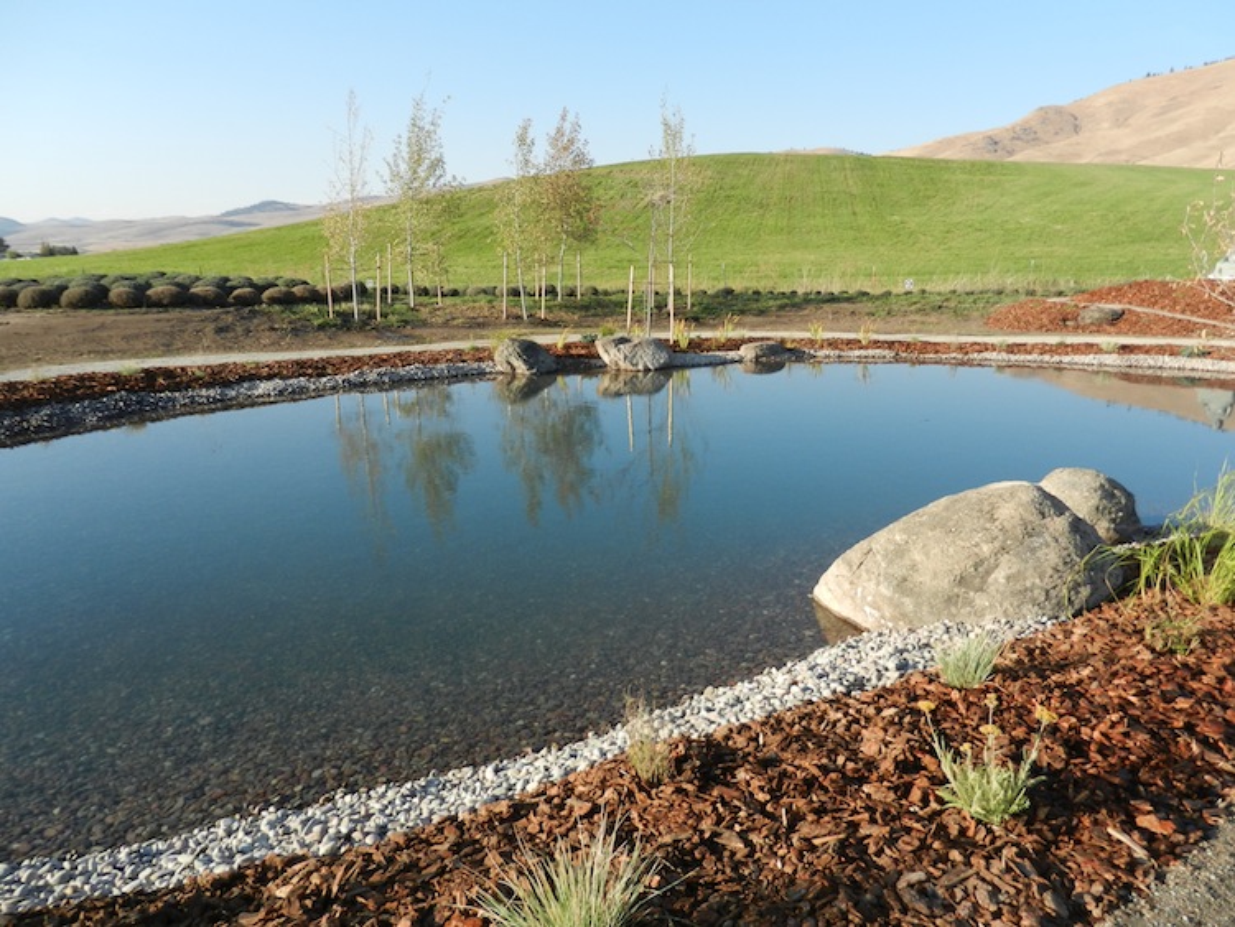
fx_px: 892
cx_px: 618
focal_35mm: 25
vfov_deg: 54.9
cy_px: 464
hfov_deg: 69.4
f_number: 3.5
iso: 160
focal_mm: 4.5
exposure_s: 1/800
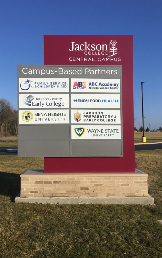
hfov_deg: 36.3
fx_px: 247
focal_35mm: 35
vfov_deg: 55.3
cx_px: 74
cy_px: 123
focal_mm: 3.3
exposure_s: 1/2203
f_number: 2.4
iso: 25
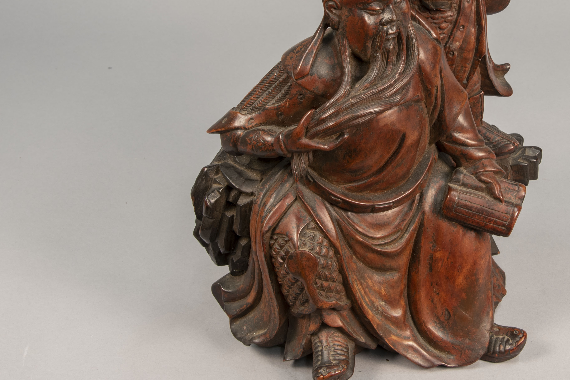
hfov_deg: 20.9
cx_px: 387
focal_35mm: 97
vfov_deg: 14.1
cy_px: 103
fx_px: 1536
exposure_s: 1/2
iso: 100
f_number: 14
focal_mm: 44
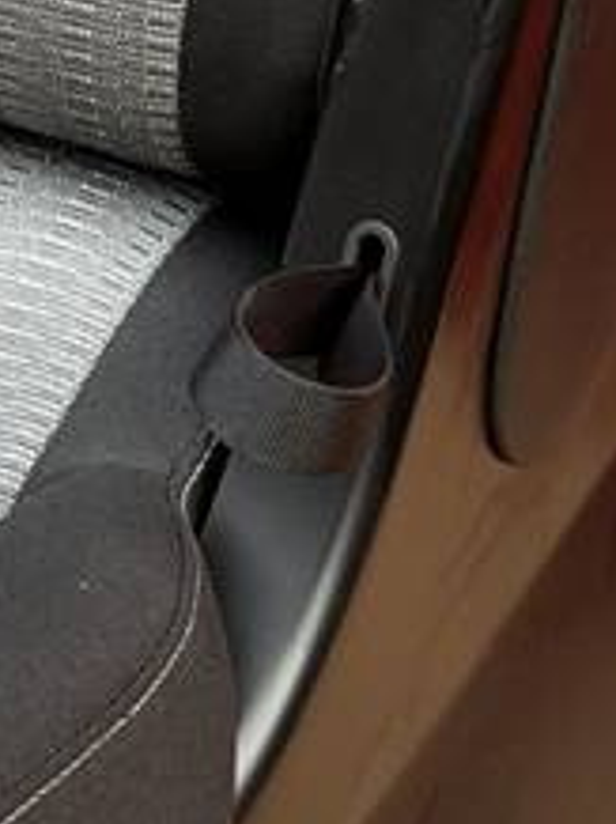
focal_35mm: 191
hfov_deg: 7.5
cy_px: -132
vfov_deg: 10.2
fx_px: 4541
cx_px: -620
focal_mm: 5.1
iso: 50
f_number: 1.6
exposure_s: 1/122
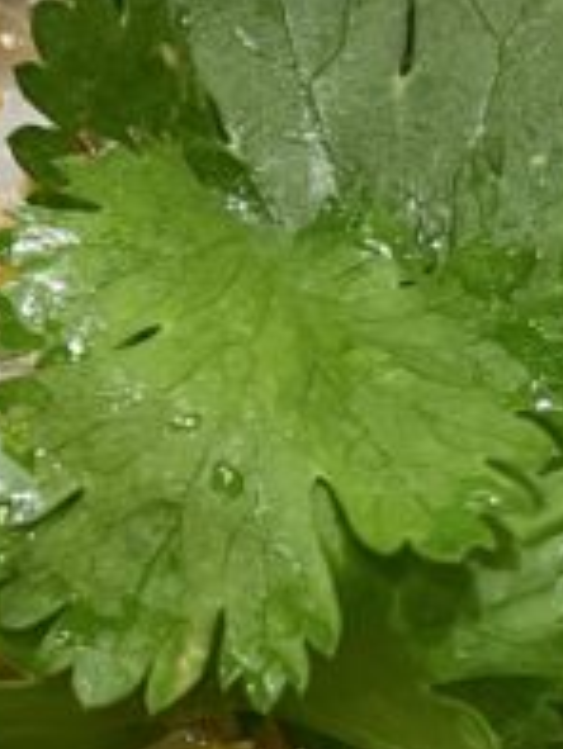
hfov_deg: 10.1
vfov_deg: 14.6
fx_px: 2924
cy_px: 228
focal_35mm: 135
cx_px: -605
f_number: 1.6
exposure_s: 1/60
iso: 100
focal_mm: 4.2
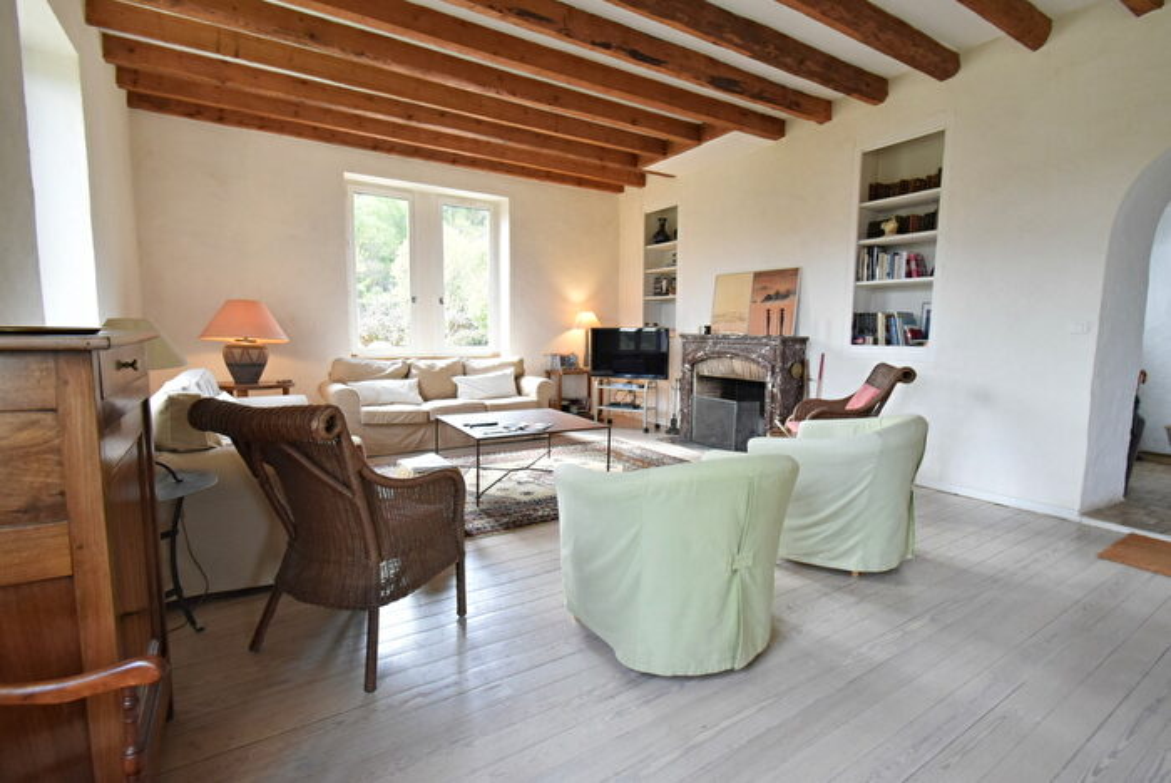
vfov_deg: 72.2
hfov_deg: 94.9
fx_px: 537
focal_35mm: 16
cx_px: 586
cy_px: 392
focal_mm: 11
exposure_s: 1/200
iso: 2500
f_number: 7.1
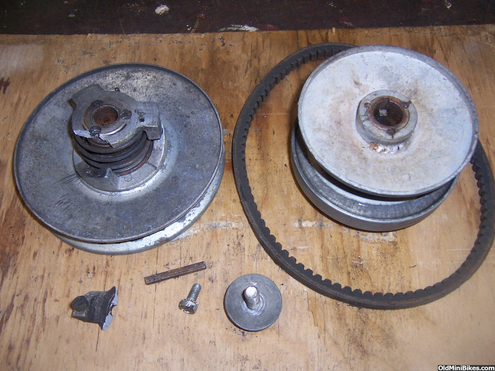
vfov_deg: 42.9
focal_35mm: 33
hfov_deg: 55.4
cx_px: 248
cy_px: 186
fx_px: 472
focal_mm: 5.5
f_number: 2.8
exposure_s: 1/60
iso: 140
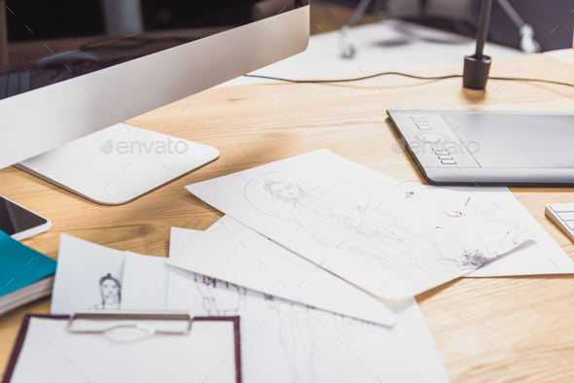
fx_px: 877
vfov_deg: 24.6
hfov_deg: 36.2
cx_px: 287
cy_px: 192
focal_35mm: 55
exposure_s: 1/200
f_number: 4.5
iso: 250
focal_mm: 55
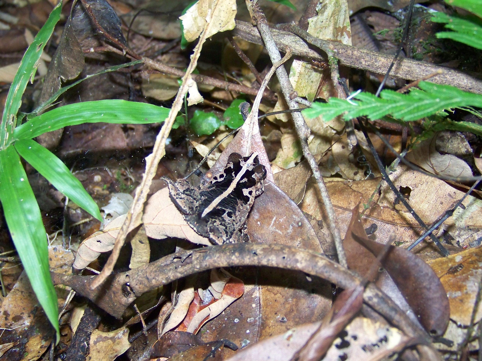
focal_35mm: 55
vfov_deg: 26.6
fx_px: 766
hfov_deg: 34.9
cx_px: 241
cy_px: 180
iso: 200
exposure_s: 1/30
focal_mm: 9.36
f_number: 3.2
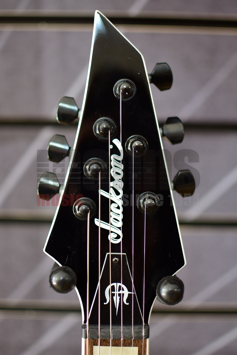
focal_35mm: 52
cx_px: 118
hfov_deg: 25.8
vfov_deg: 37.8
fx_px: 518
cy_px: 178
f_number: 1.8
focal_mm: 35
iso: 200
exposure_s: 1/60
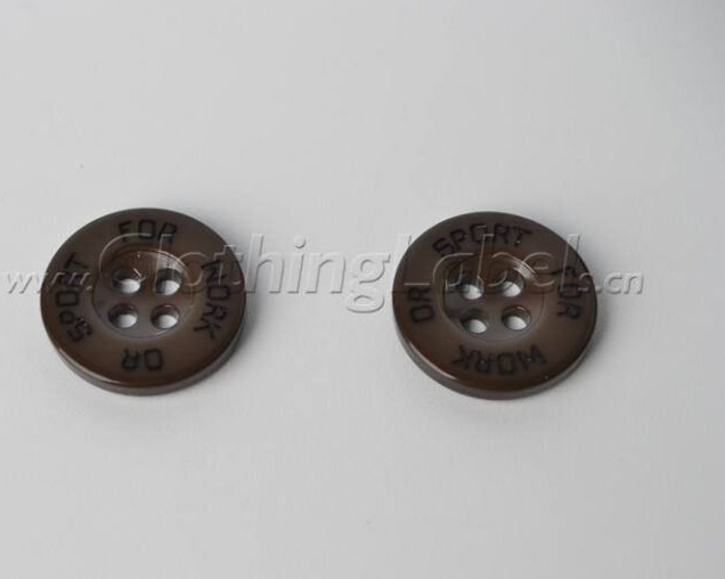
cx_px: 303
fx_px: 2006
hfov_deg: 20.5
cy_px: 288
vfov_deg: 16.4
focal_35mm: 94
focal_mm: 55
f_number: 13
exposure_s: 1/80
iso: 100
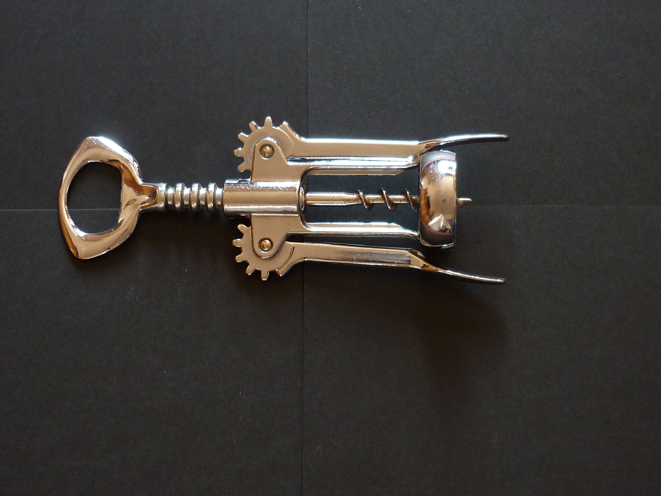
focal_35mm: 64
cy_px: 248
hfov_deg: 30.3
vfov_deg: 22.9
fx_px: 1222
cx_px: 330
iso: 160
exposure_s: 1/30
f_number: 2.9
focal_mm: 5.9
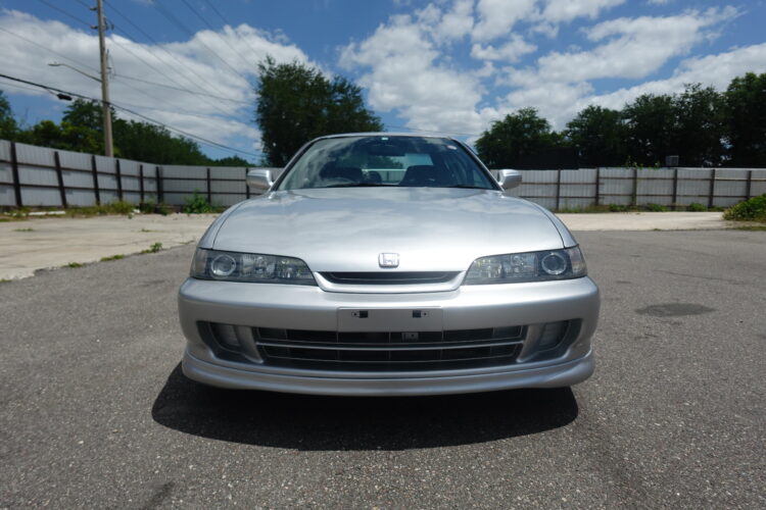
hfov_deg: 84.0
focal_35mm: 20
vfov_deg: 61.9
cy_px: 255
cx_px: 383
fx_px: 426
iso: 125
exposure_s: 1/10000
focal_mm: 7.6
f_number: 2
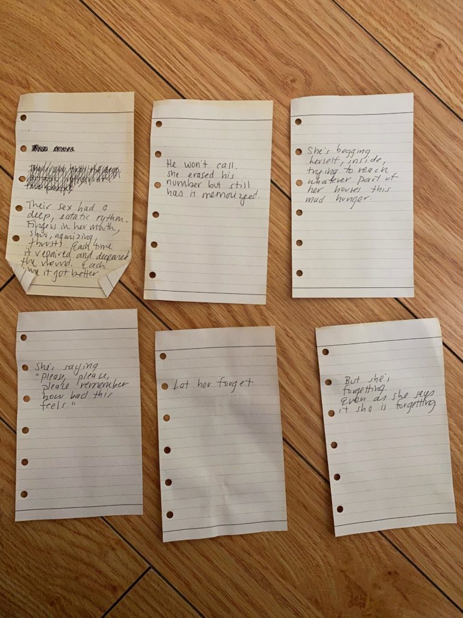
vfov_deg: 67.3
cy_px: 309
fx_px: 464
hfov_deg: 53.1
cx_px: 232
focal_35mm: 26
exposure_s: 1/60
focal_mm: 4.25
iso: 320
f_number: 1.8
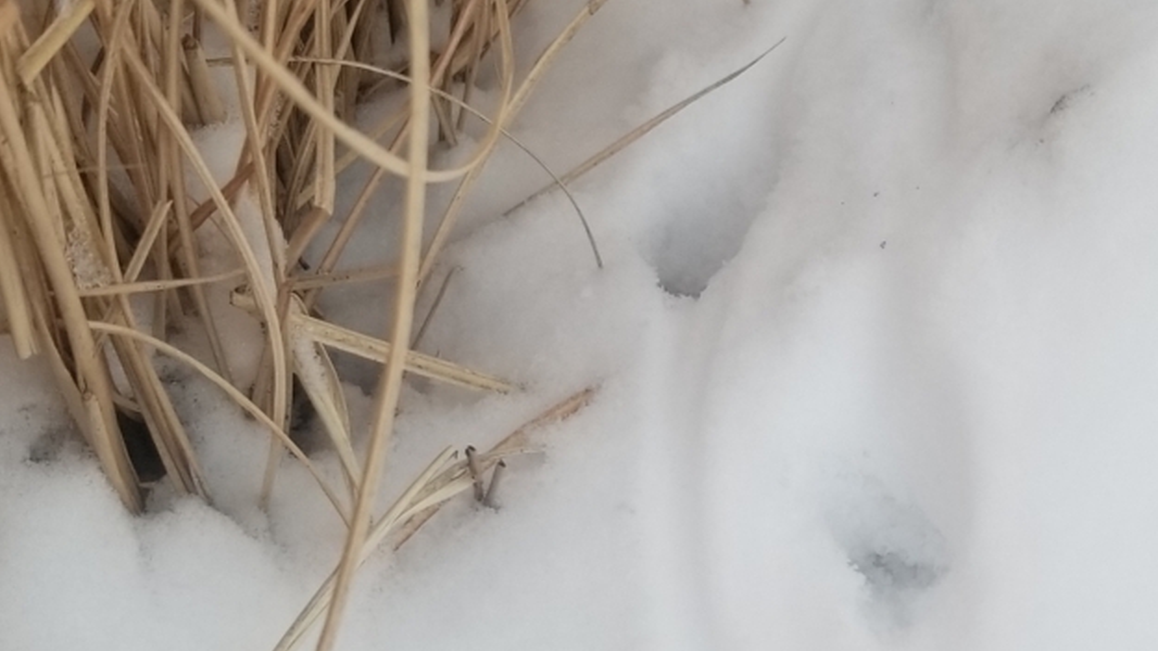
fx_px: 2087
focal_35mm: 68
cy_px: 423
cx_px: 868
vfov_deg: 17.7
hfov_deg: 30.5
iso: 64
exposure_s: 1/120
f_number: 1.7
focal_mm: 4.25
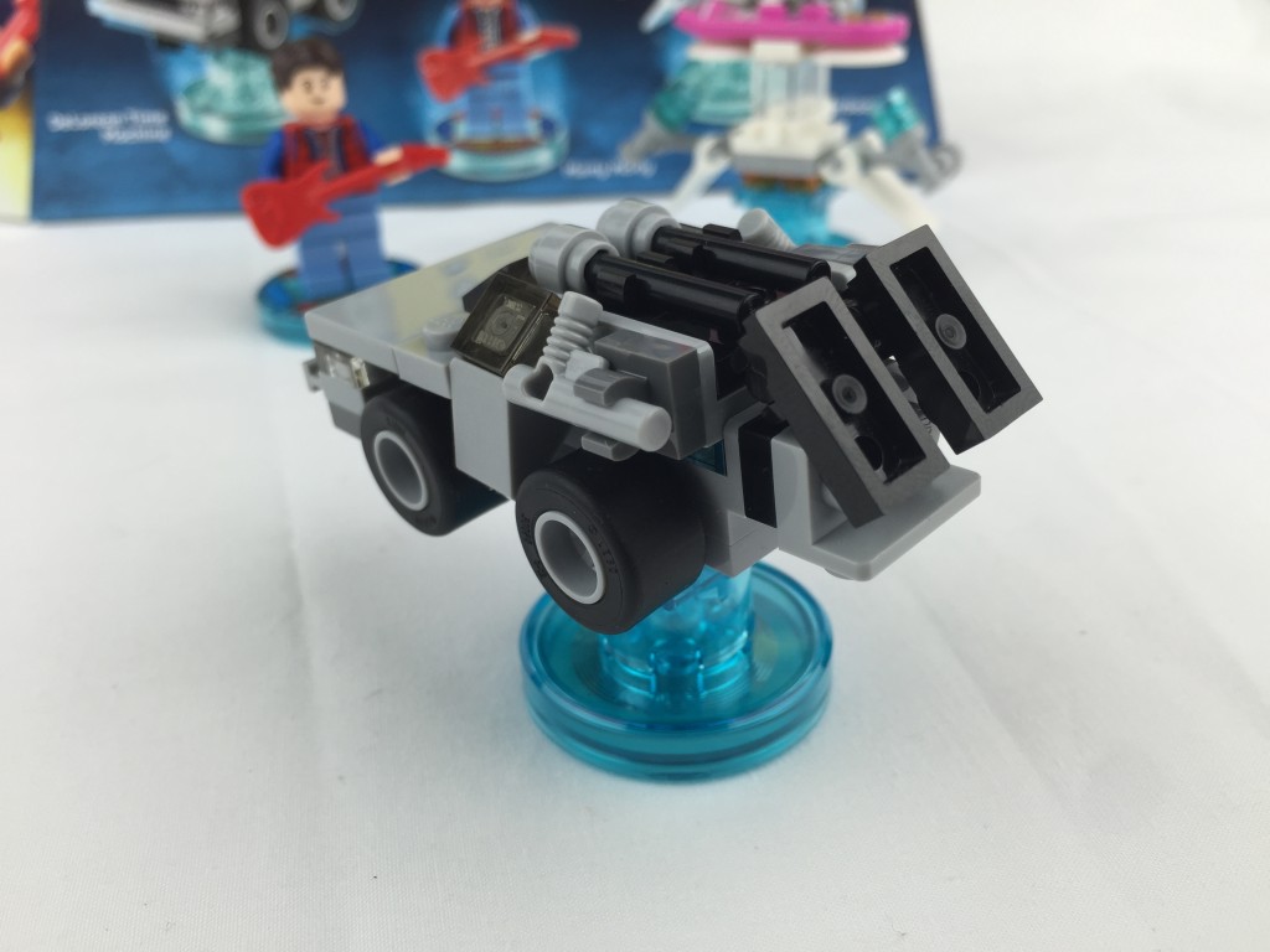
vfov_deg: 48.2
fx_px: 1064
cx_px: 635
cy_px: 476
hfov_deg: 61.7
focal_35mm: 29
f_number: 2.2
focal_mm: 4.15
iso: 32
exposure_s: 1/120
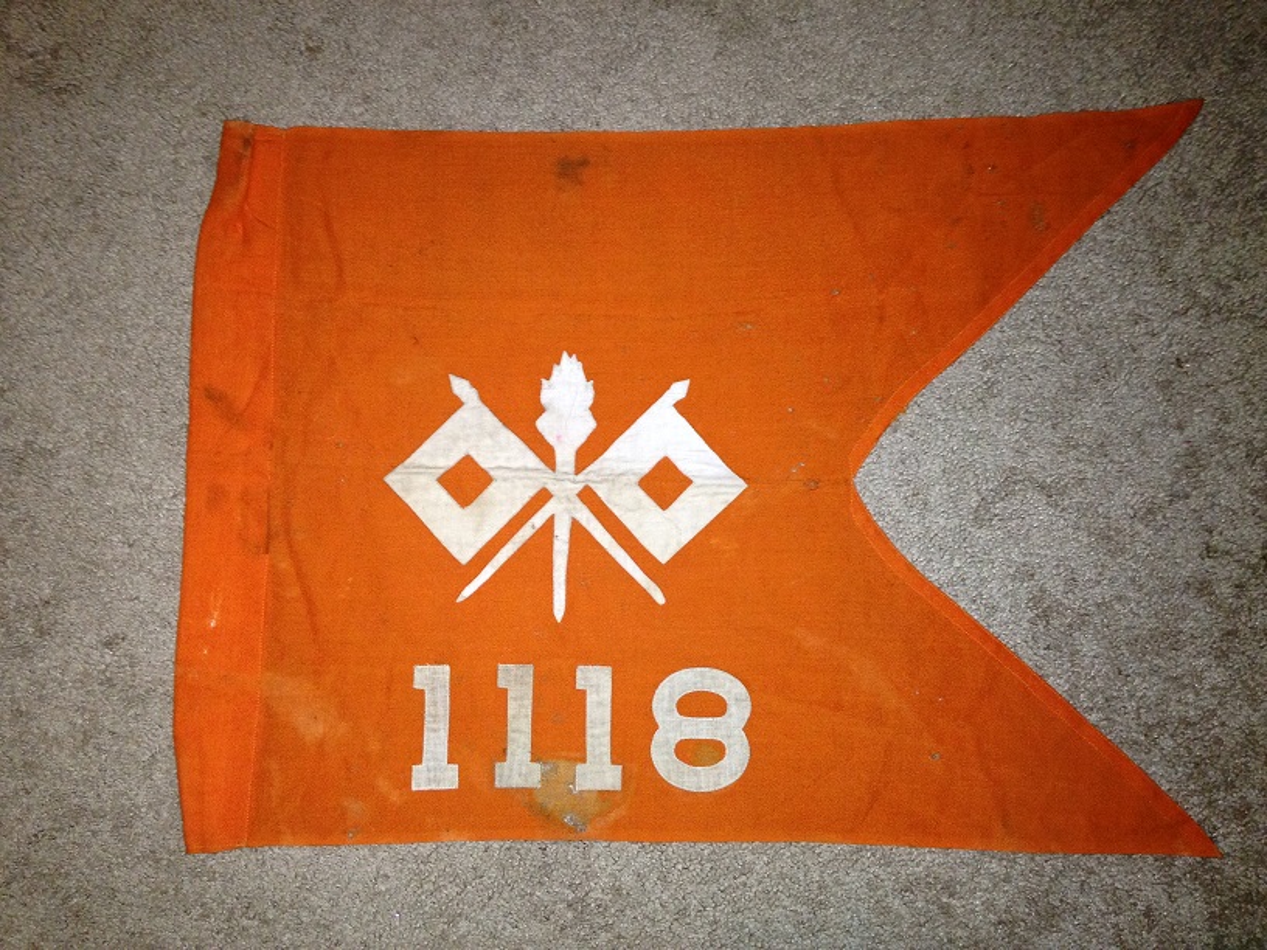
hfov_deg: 55.4
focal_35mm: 33
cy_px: 475
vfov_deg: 42.9
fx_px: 1208
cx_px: 634
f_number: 2.4
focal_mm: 4.12
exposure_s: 1/16
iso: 160
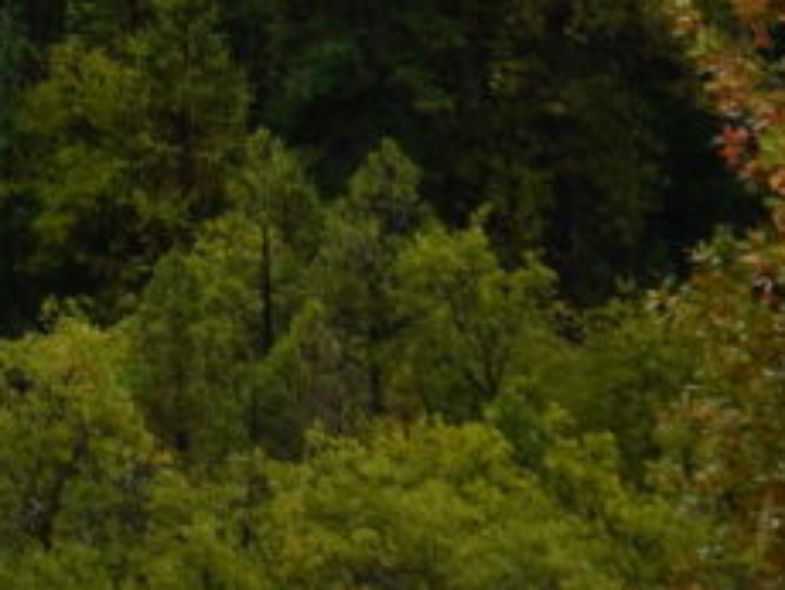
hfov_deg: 8.5
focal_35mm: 202
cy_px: -1153
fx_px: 4590
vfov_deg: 6.7
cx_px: -1379
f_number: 8
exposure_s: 1/125
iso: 100
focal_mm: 21
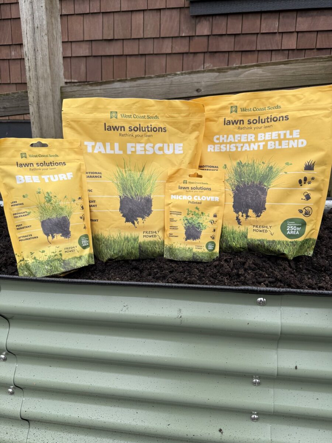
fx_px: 307
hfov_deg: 56.8
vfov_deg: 71.6
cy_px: 222
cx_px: 166
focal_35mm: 24
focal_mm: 6.76
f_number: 1.78
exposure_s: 1/1005
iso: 80
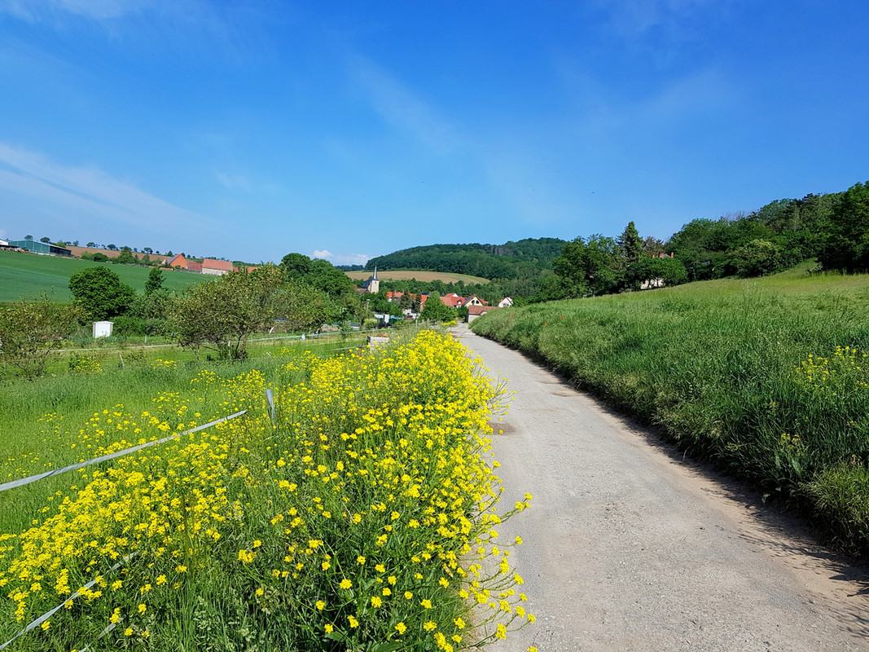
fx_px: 653
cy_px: 326
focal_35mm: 26
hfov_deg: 67.3
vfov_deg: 53.1
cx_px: 434
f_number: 1.7
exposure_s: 1/2896
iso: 50
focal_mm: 4.2
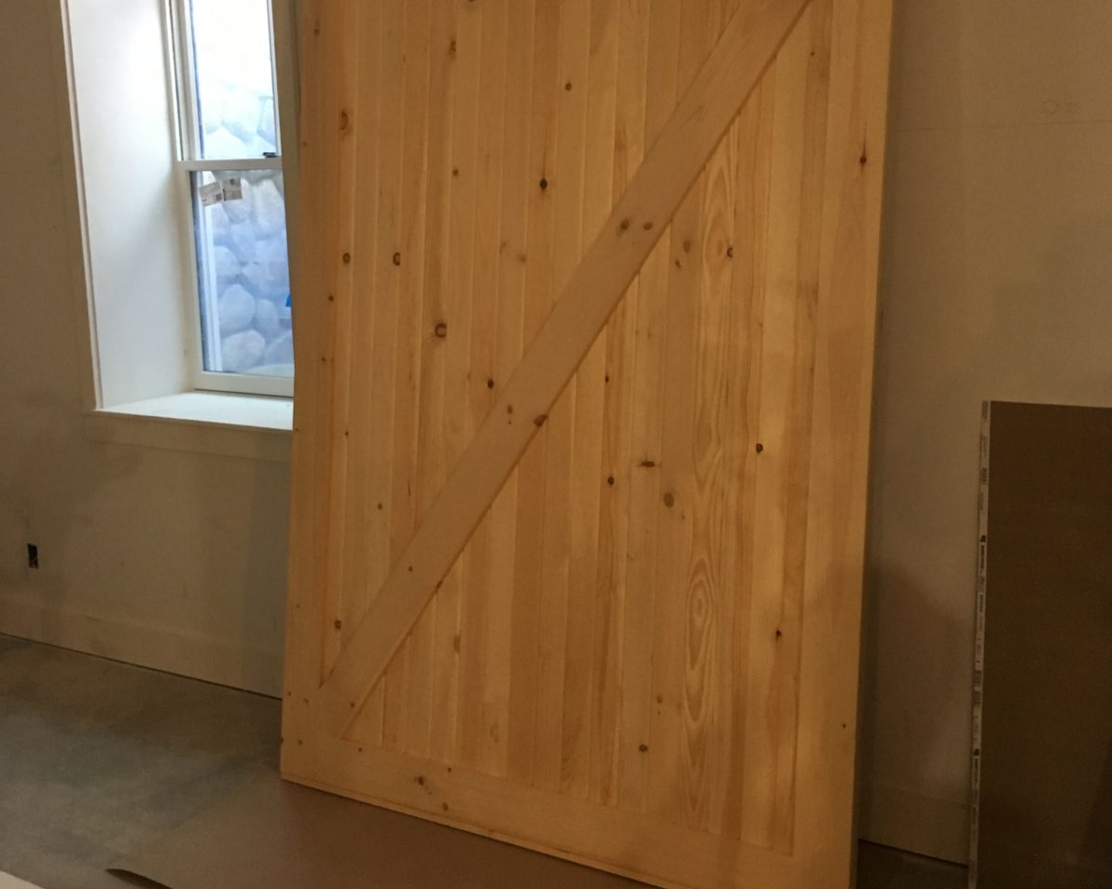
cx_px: 559
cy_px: 381
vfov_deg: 39.1
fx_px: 1250
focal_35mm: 38
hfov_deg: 47.9
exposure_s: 1/20
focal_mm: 4.15
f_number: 2.2
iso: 200
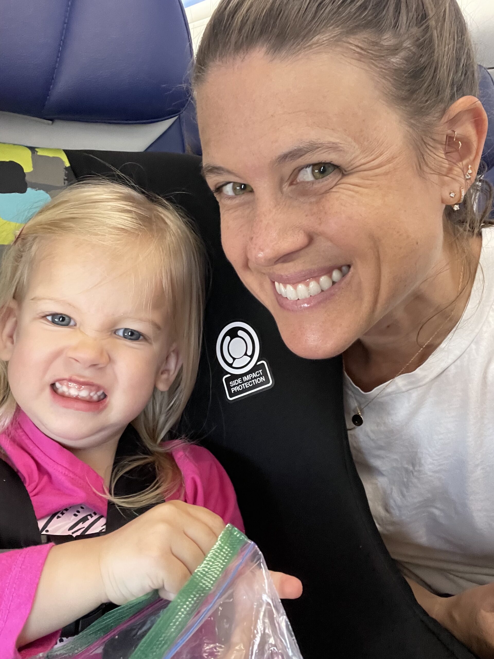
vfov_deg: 60.0
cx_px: 247
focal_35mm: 30
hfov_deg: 46.8
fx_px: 571
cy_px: 330
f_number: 2.2
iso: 320
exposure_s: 1/56
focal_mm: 2.71
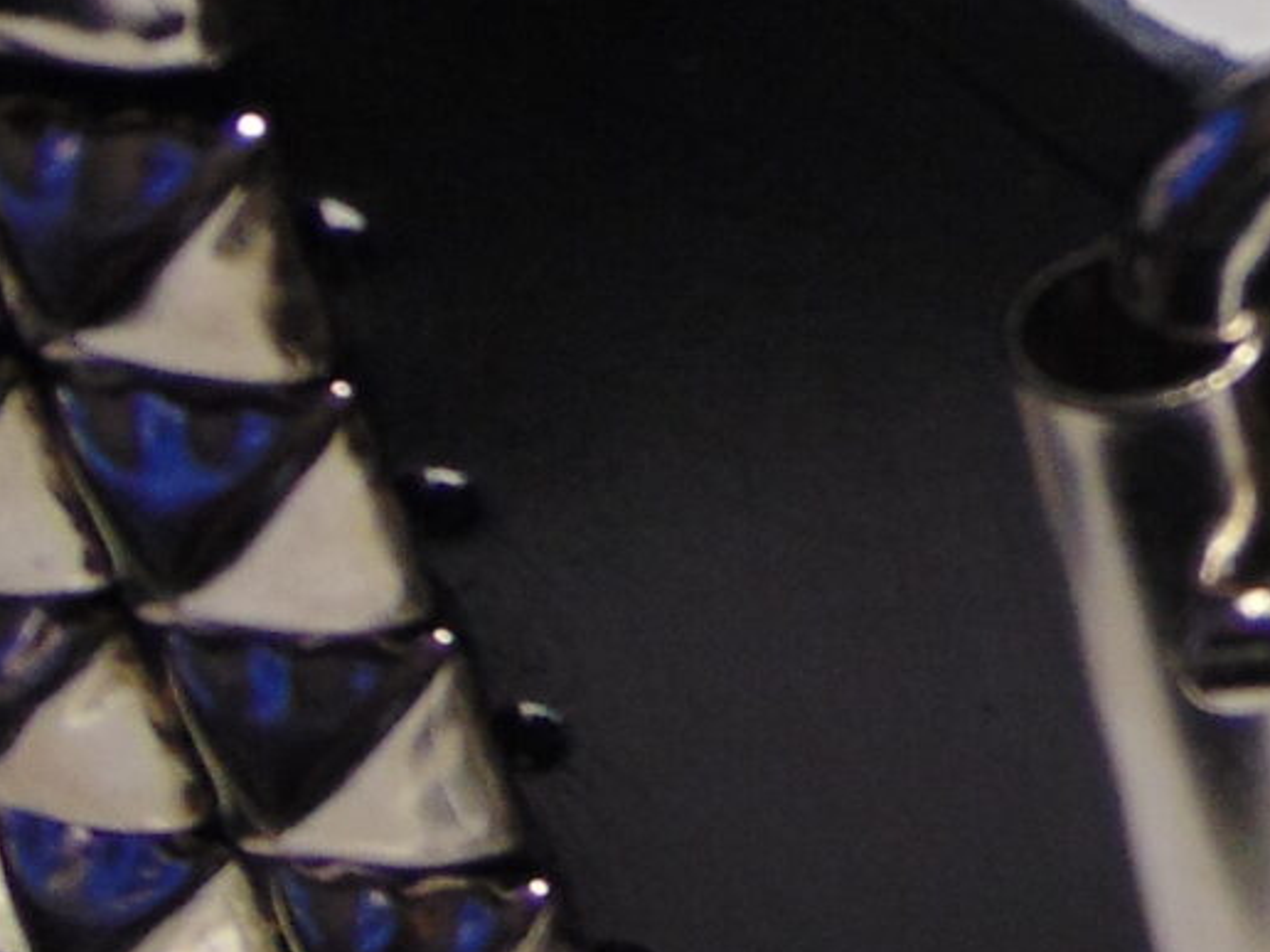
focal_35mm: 124
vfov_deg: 11.6
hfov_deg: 14.5
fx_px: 4549
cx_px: 2043
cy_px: -335
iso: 80
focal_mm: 4.5
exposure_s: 1/30
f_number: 3
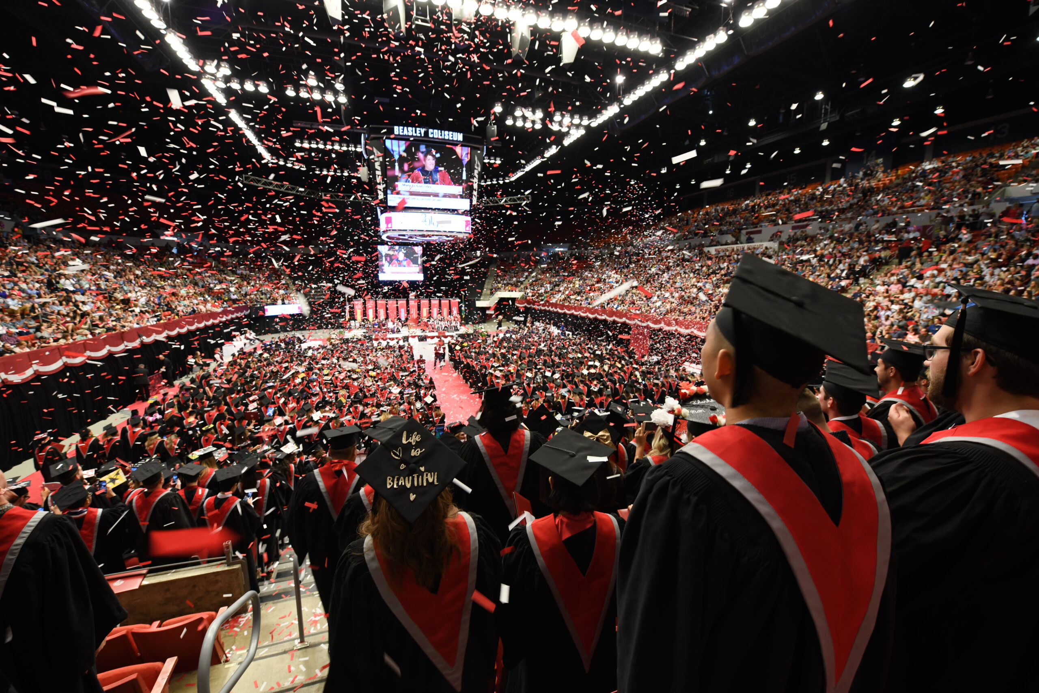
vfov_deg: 81.2
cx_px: 520
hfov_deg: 104.3
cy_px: 346
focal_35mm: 14
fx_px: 404
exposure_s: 1/50
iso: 800
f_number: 5
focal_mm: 14
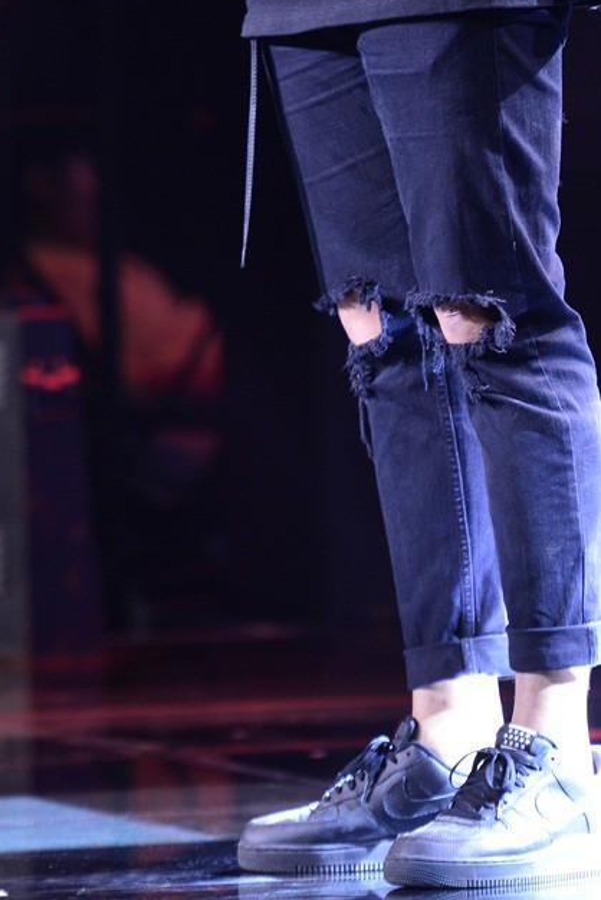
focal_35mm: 419
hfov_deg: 3.3
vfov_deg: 4.9
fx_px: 10480
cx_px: 269
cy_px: -137
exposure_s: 1/125
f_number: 2.8
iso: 400
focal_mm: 175
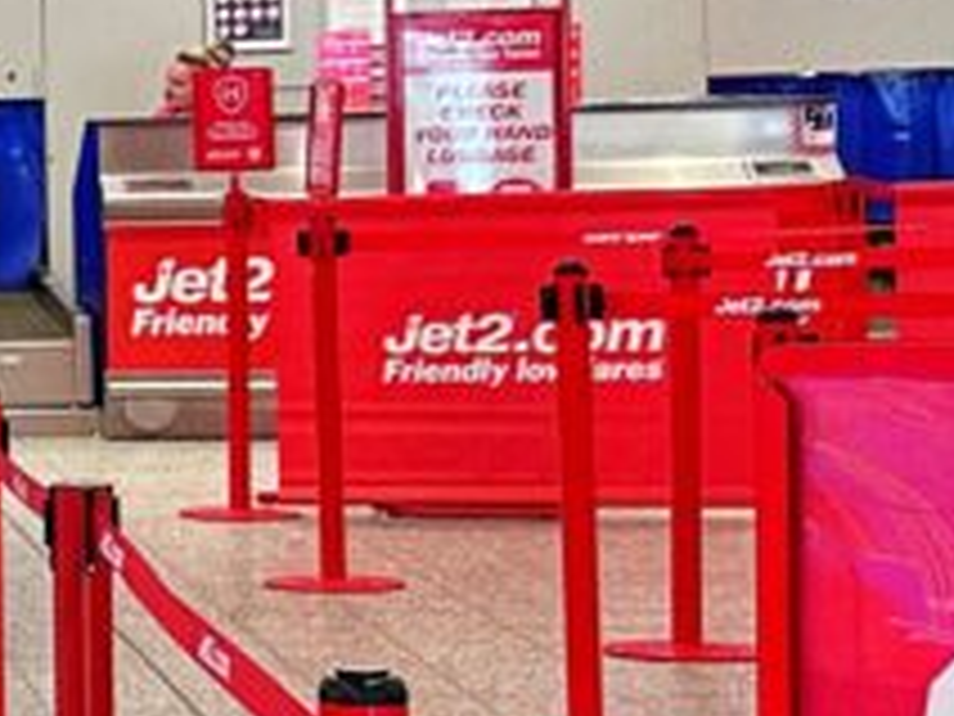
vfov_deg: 9.7
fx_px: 4217
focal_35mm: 153
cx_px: -1868
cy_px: 232
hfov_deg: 9.9
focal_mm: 6.86
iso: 160
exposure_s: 1/100
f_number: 1.78
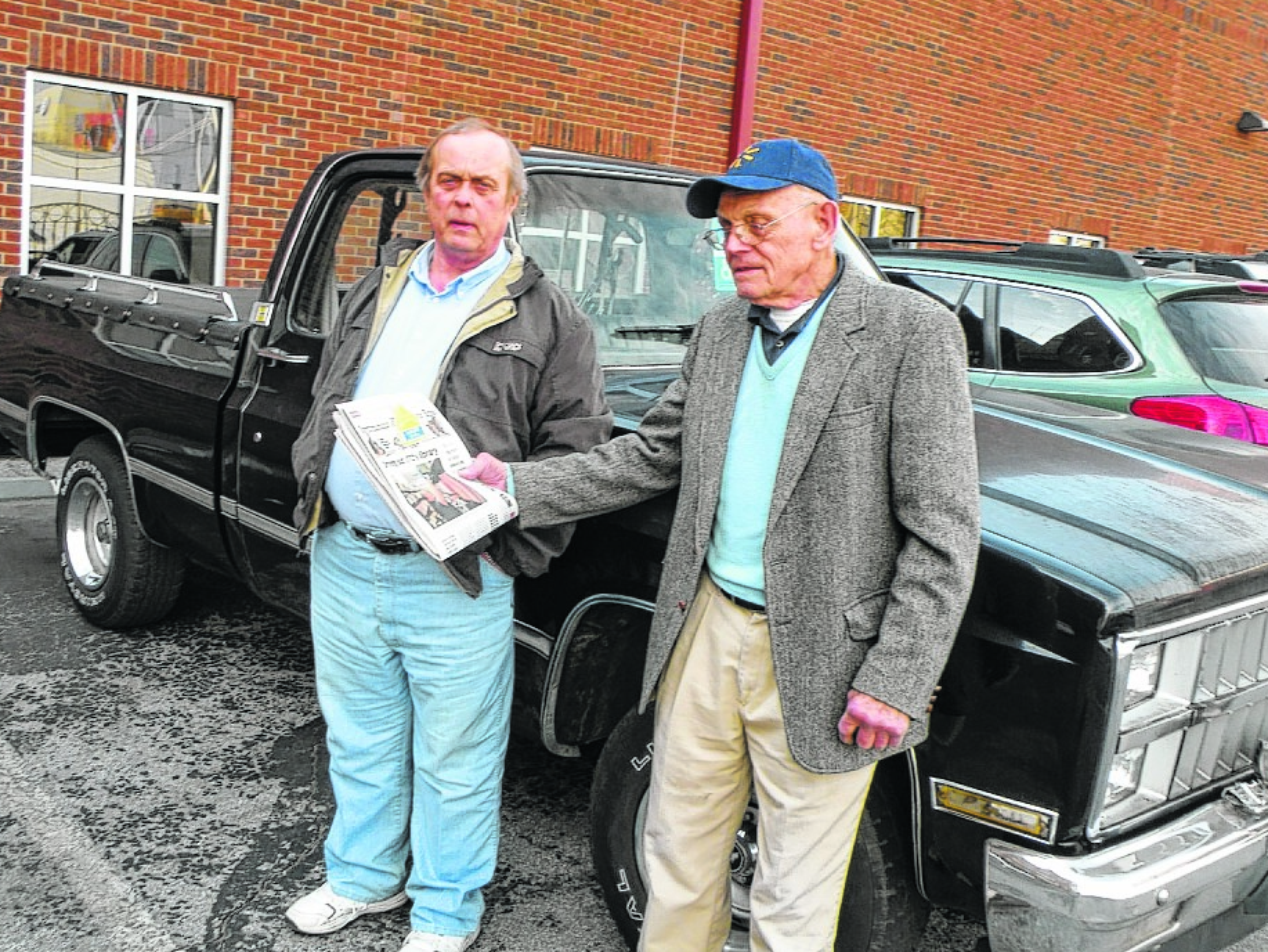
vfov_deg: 39.7
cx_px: 604
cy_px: 448
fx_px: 1319
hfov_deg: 51.3
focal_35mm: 36
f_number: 4
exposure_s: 1/96.8
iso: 64
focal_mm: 5.8
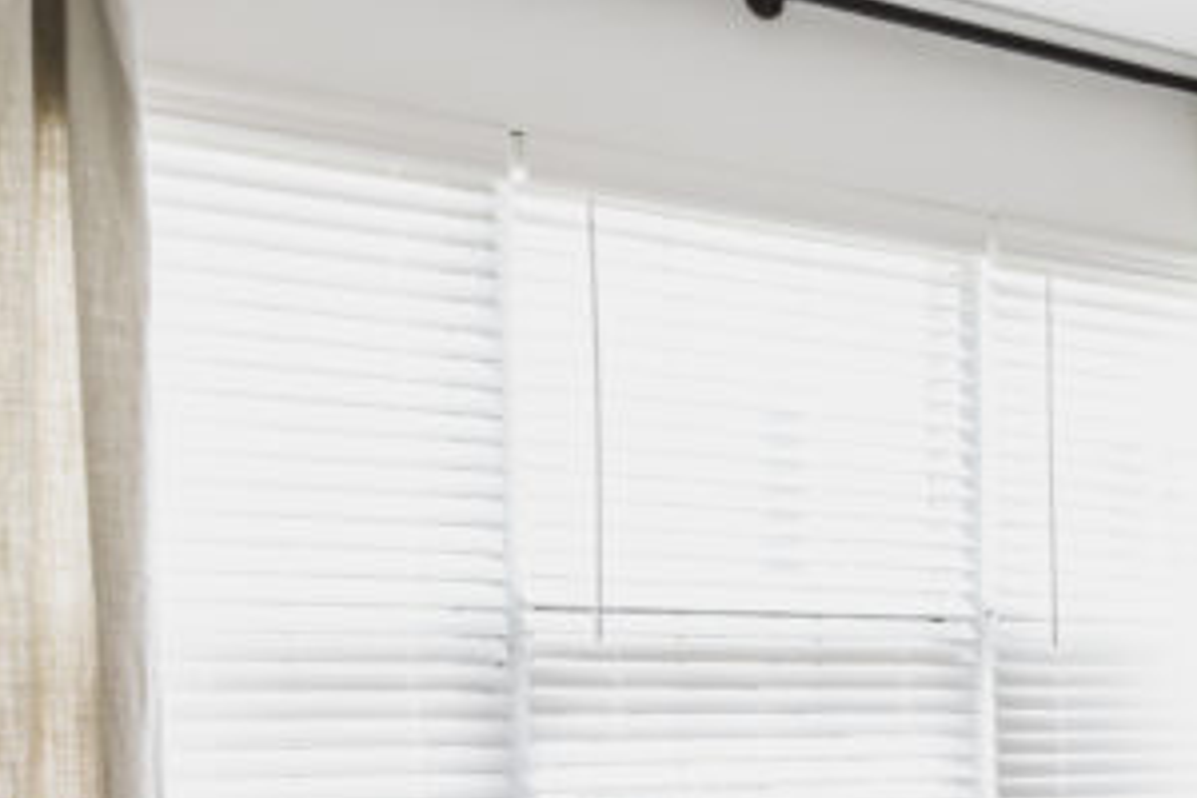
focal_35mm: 60
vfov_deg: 22.0
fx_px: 1995
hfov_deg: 29.0
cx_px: 1424
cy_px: 738
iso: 640
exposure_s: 1/15
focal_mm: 24
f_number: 6.3
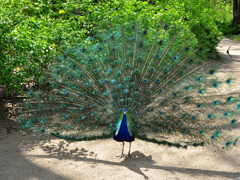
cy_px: 90
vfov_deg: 29.7
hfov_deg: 38.9
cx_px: 126
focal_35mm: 49
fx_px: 340
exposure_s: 1/180
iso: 800
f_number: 16
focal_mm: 30
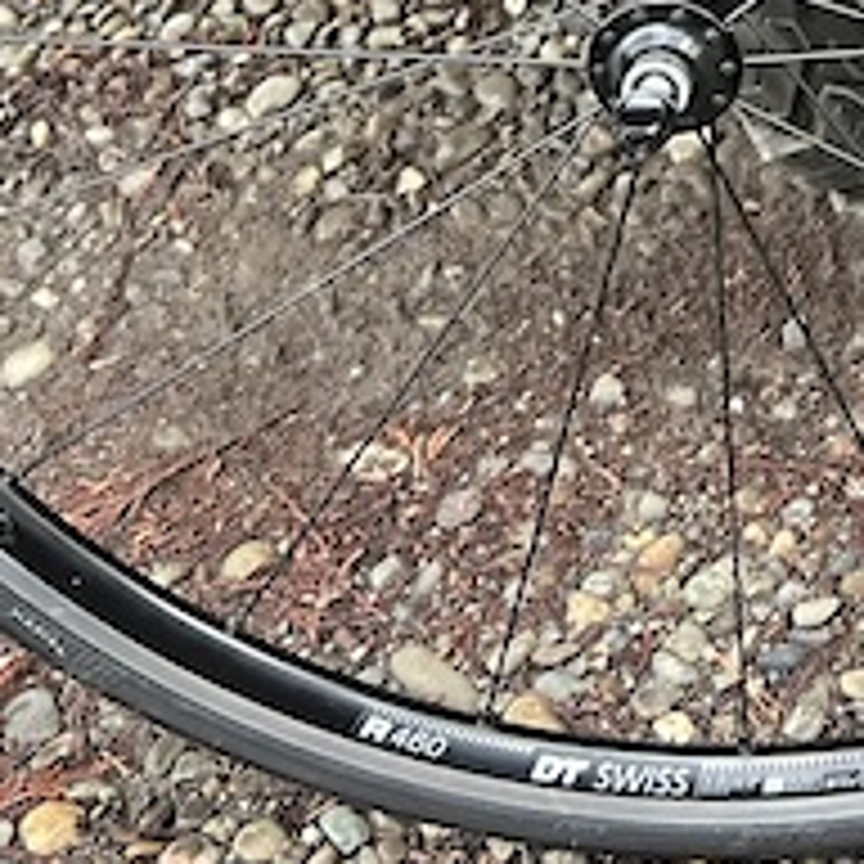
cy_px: -302
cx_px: 1274
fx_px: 2711
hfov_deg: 16.6
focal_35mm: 96
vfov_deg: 16.9
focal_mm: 5.7
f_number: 1.5
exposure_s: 1/60
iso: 400
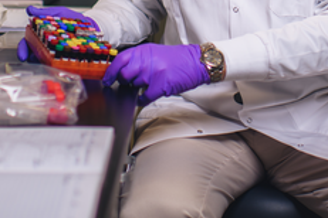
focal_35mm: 106
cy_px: -96
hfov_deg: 19.2
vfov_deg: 12.4
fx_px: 966
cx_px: 202
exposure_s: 1/250
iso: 160
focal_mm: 35
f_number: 1.8
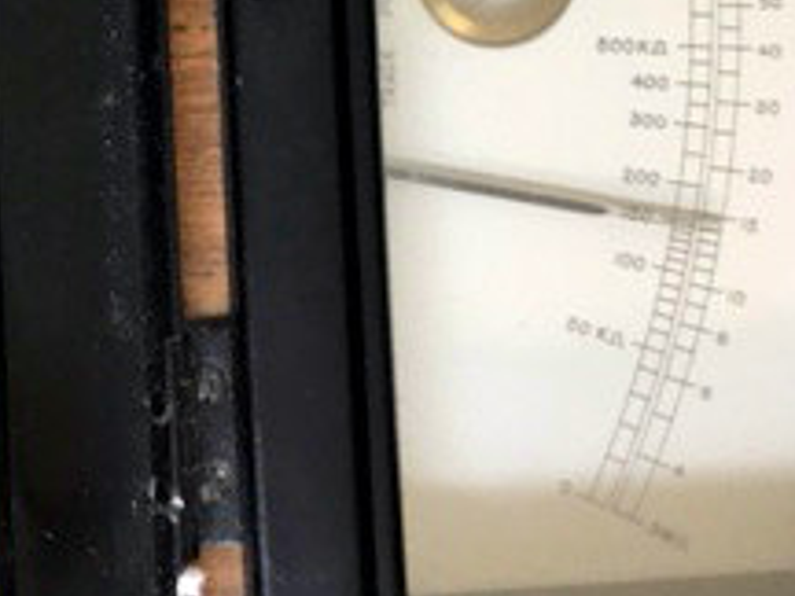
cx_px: 40
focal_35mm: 86
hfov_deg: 22.1
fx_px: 1975
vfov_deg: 16.9
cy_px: 26
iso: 160
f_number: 2.2
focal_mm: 4.15
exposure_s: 1/30
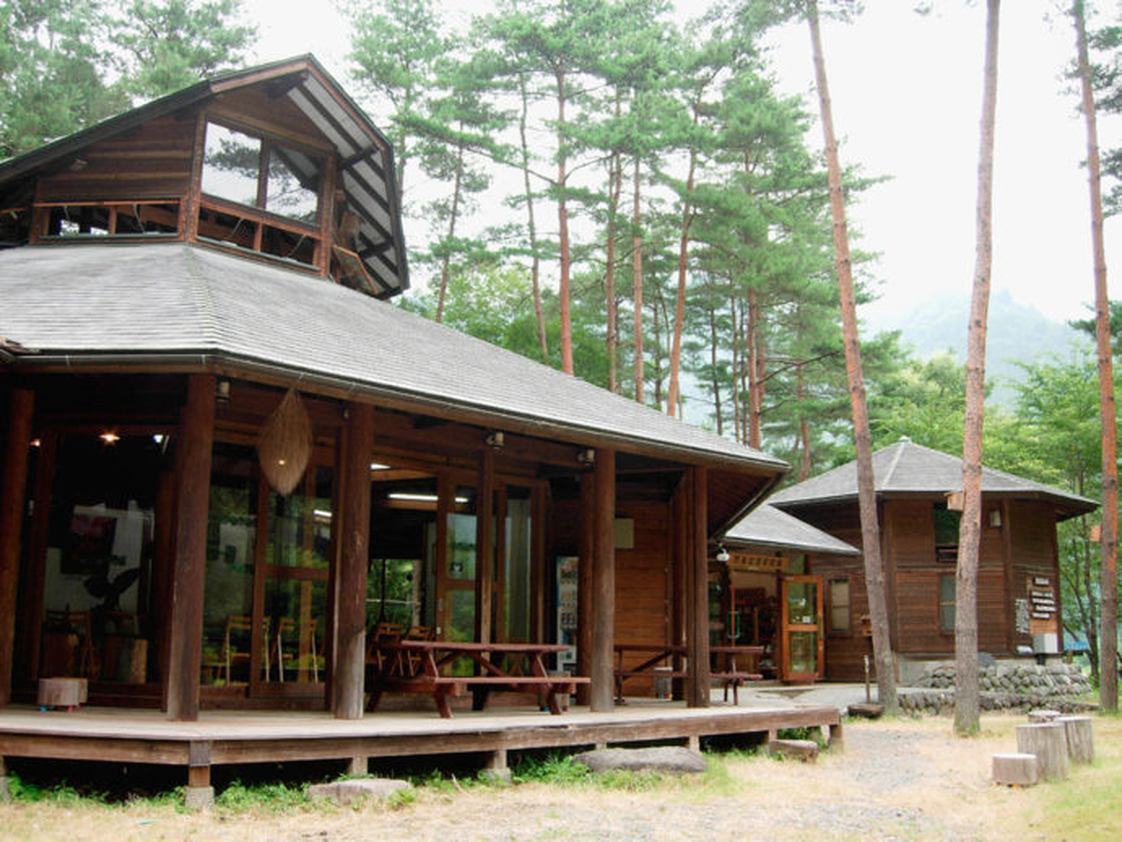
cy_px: 421
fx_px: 1167
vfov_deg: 39.7
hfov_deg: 51.3
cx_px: 561
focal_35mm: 36
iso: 50
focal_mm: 7.5
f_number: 3.4
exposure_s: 1/90.5
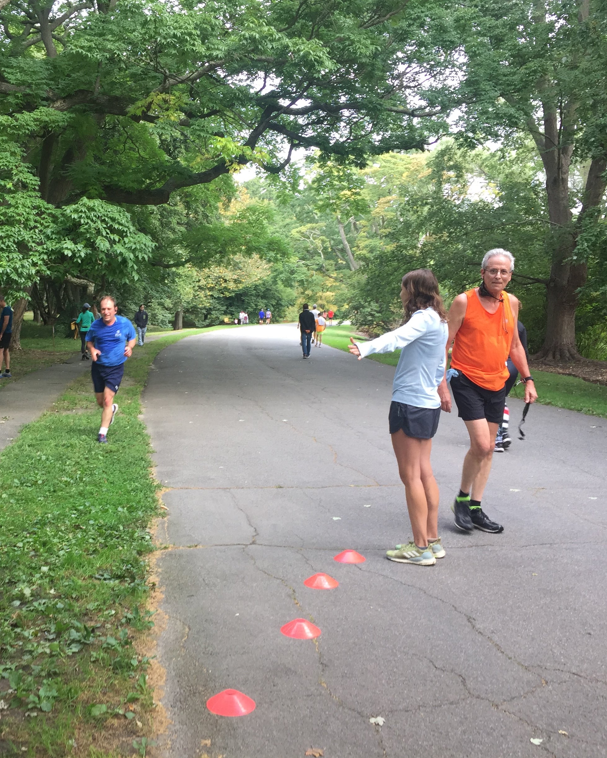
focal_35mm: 38
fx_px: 853
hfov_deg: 38.2
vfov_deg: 47.9
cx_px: 158
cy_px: 378
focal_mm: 4.15
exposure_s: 1/120
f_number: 2.2
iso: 40
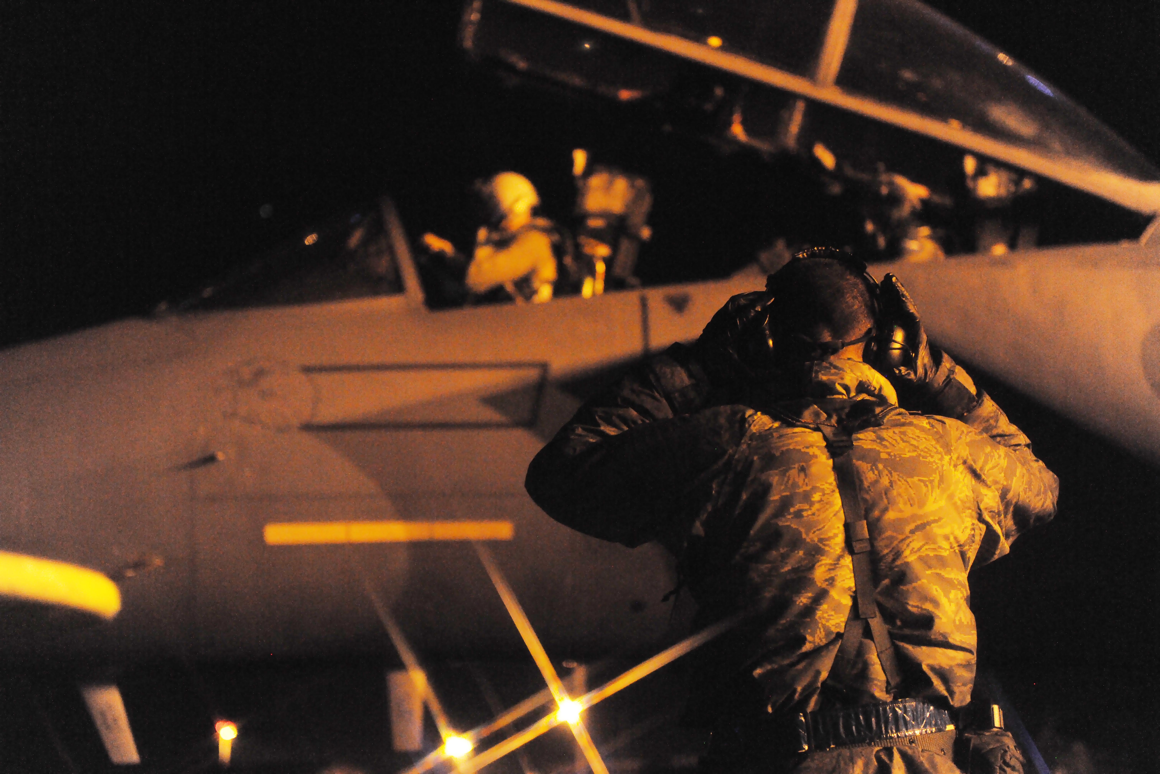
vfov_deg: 19.5
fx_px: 2255
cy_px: 387
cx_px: 580
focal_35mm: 70
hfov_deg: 28.8
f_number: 2.8
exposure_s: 1/60
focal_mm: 70
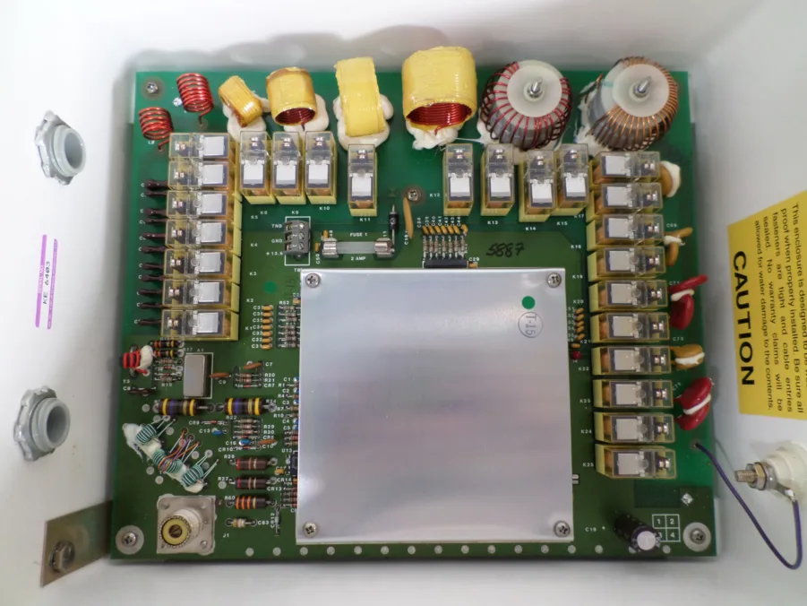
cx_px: 404
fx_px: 583
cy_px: 303
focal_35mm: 25
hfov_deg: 69.4
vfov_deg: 54.9
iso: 160
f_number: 2.5
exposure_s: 1/30
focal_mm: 4.5
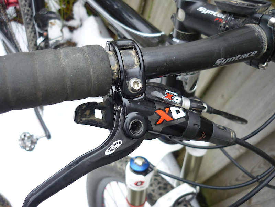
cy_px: 104
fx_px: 286
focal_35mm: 36
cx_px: 138
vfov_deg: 39.7
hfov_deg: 51.4
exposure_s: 1/40
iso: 80
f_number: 2.9
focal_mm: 5.9
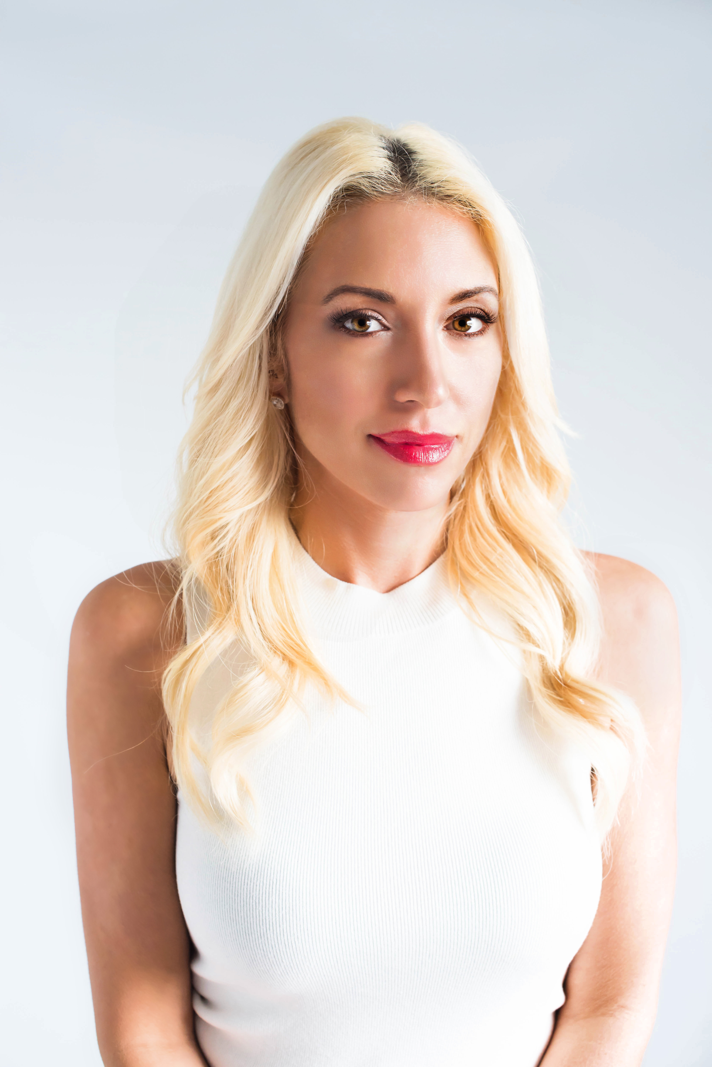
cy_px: 534
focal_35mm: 50
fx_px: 1482
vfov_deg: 39.6
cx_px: 356
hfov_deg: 27.0
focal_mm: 50
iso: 2000
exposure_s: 1/40
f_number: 4.5
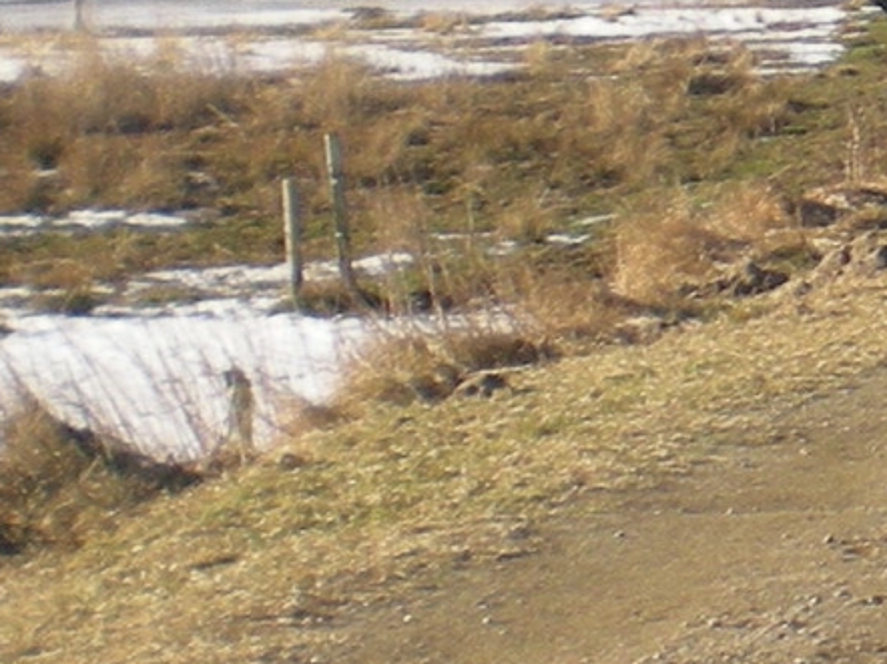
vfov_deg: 17.1
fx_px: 2202
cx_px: 853
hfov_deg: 22.1
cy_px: 247
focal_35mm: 86
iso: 50
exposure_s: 1/198
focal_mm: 6.3
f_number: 4.6
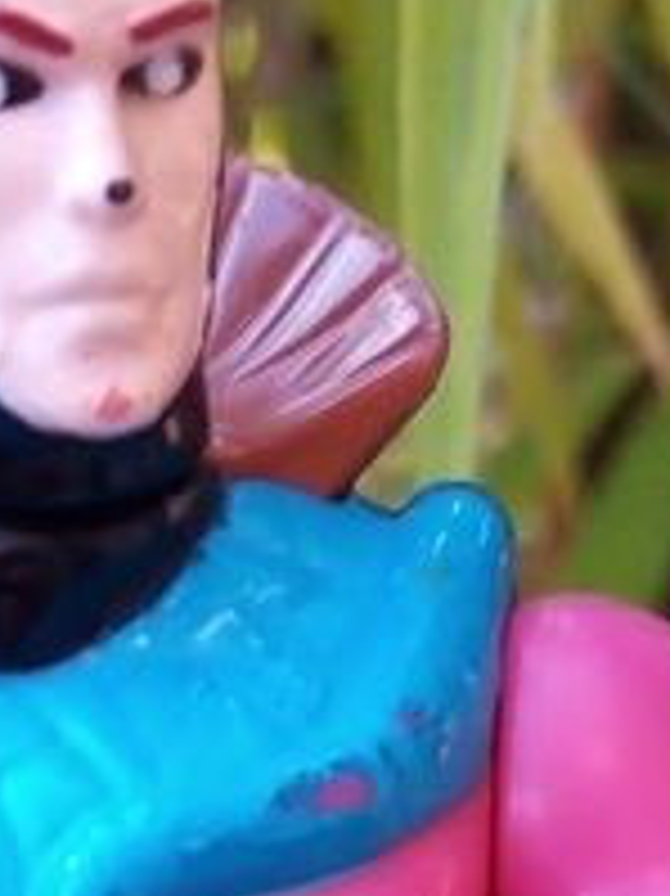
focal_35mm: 169
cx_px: -45
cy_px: 1756
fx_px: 4366
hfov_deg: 8.7
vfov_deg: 10.8
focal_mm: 4.52
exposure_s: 1/100
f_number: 2.2
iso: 210
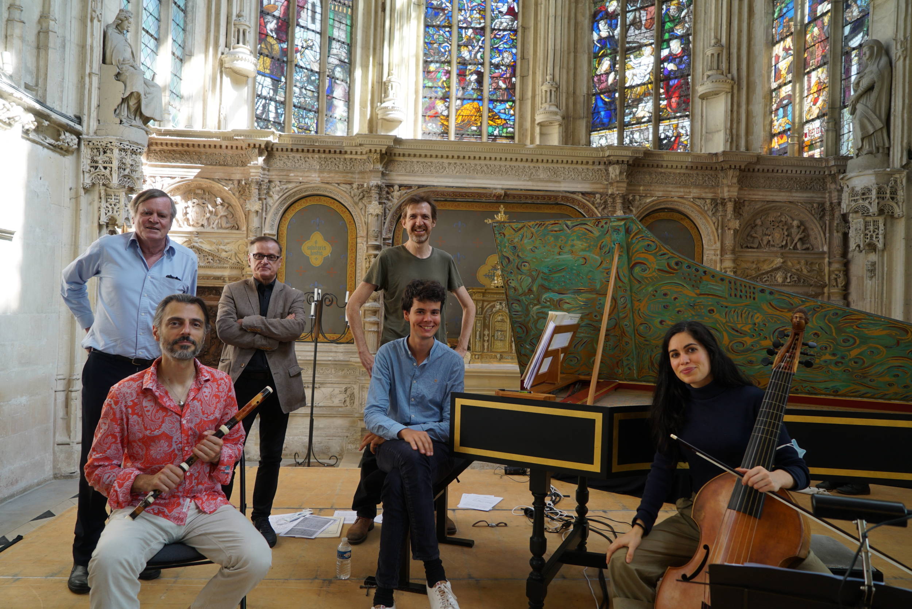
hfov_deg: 73.7
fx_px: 608
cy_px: 304
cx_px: 456
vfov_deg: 53.2
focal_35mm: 24
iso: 160
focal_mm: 24
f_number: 4
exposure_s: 1/60
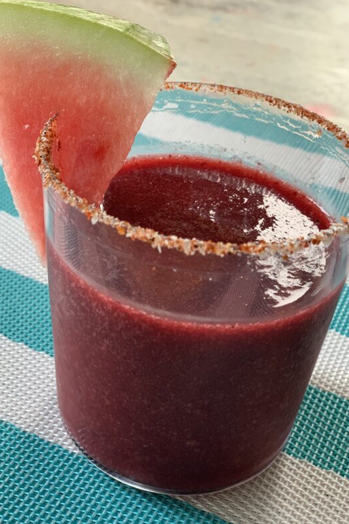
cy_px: 262
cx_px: 163
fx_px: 800
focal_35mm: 55
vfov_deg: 36.3
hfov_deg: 24.6
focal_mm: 6
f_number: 2.4
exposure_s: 1/60
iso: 160
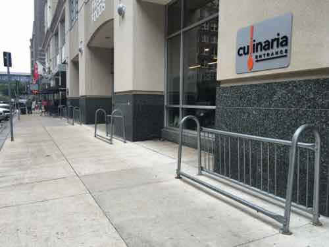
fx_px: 276
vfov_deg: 48.2
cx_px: 164
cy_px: 124
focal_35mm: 29
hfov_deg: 61.7
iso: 25
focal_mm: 4.15
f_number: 2.2
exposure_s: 1/217
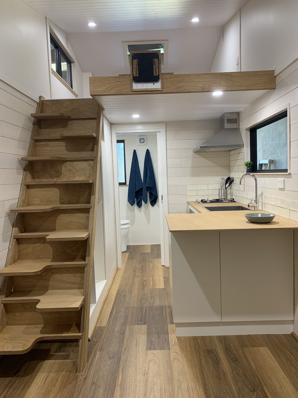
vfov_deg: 67.3
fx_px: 298
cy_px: 199
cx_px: 149
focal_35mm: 26
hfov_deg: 53.1
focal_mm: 4.25
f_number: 1.8
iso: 80
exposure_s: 1/50
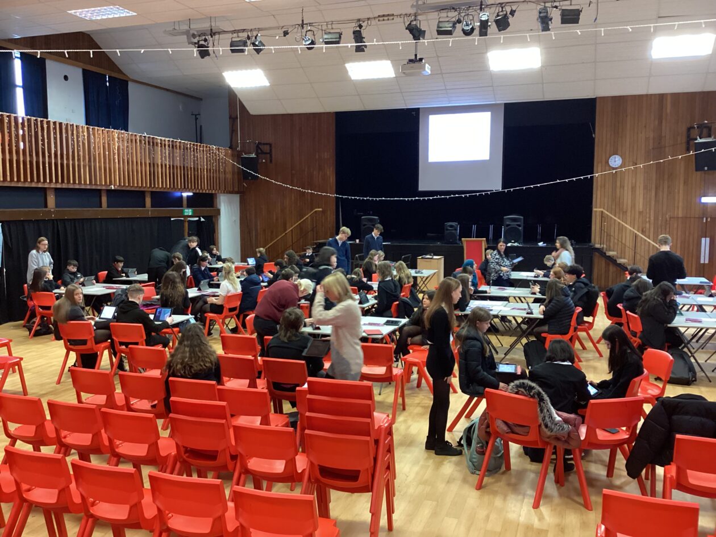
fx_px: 641
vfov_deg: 45.4
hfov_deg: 58.4
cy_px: 268
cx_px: 358
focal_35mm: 31
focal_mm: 3.3
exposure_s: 1/30
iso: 320
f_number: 2.4
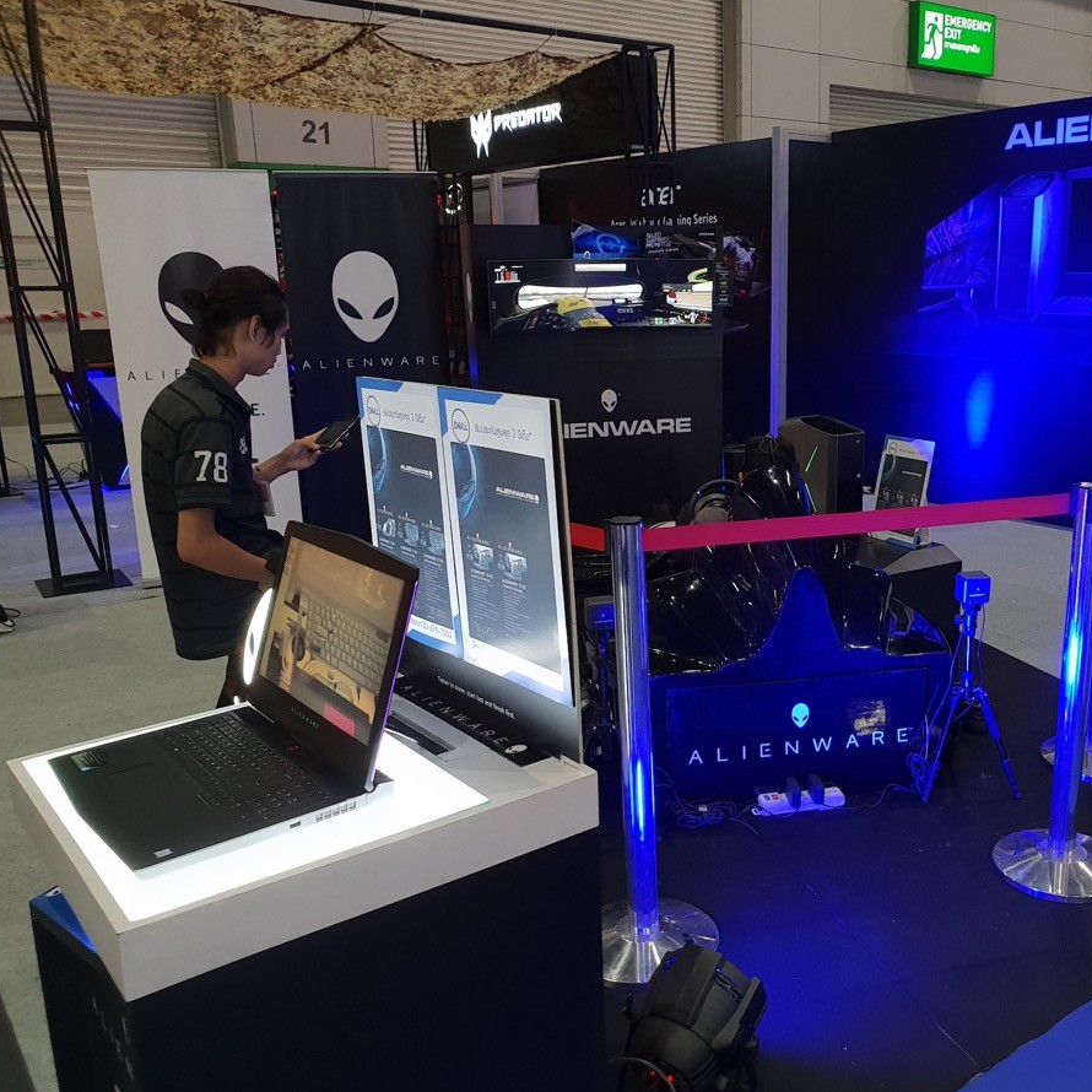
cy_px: 542
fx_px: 1106
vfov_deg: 52.5
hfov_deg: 51.6
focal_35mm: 31
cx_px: 724
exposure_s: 1/50
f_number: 2.4
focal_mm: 4.3
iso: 200
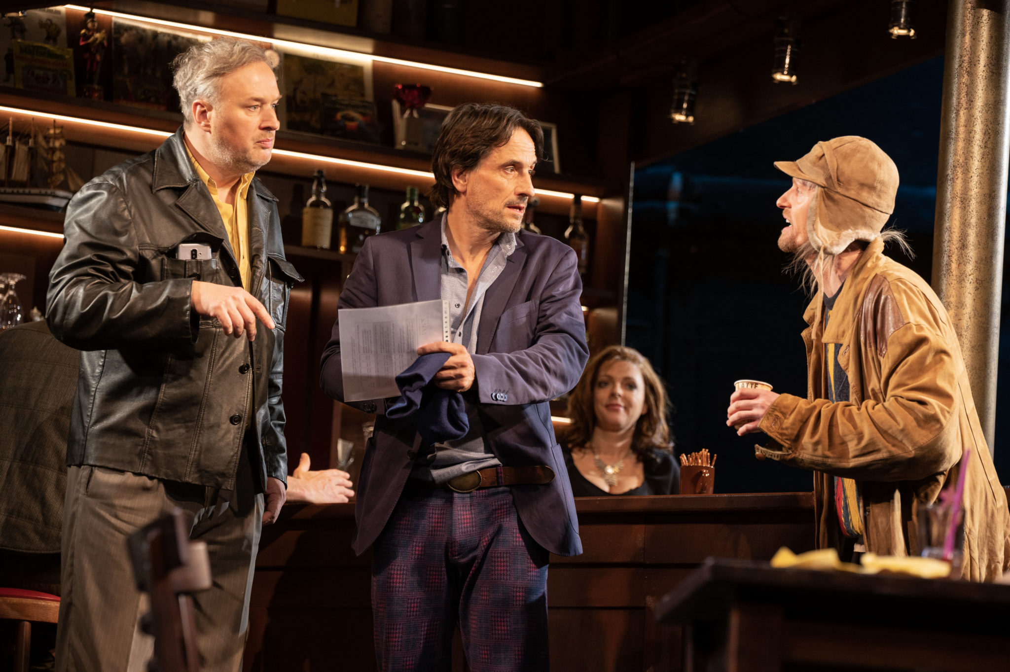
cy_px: 336
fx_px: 3505
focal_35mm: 125
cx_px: 505
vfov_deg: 11.0
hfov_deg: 16.4
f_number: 3.5
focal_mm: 125
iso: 800
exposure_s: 1/80
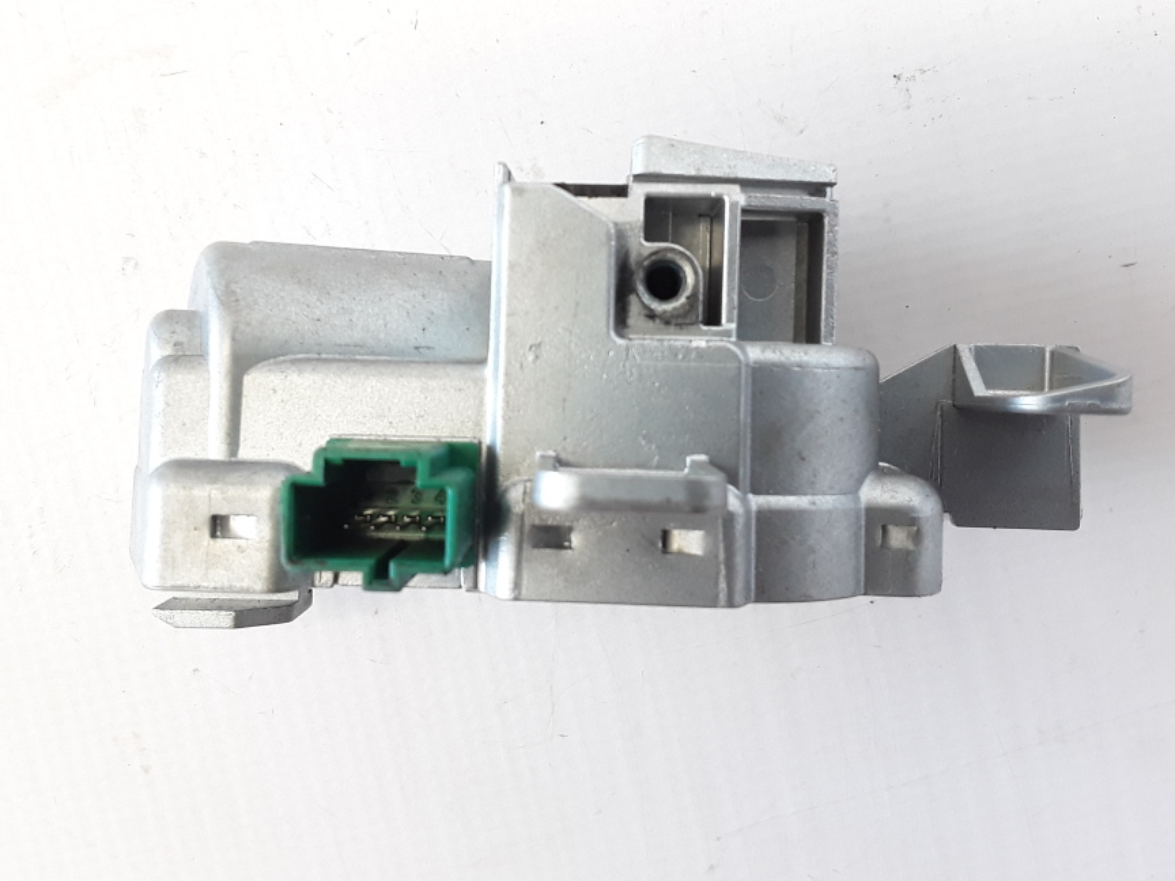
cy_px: 370
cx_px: 571
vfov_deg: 44.0
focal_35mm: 32
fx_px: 1086
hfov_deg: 56.8
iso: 50
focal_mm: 2.91
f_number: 1.9
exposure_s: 1/33
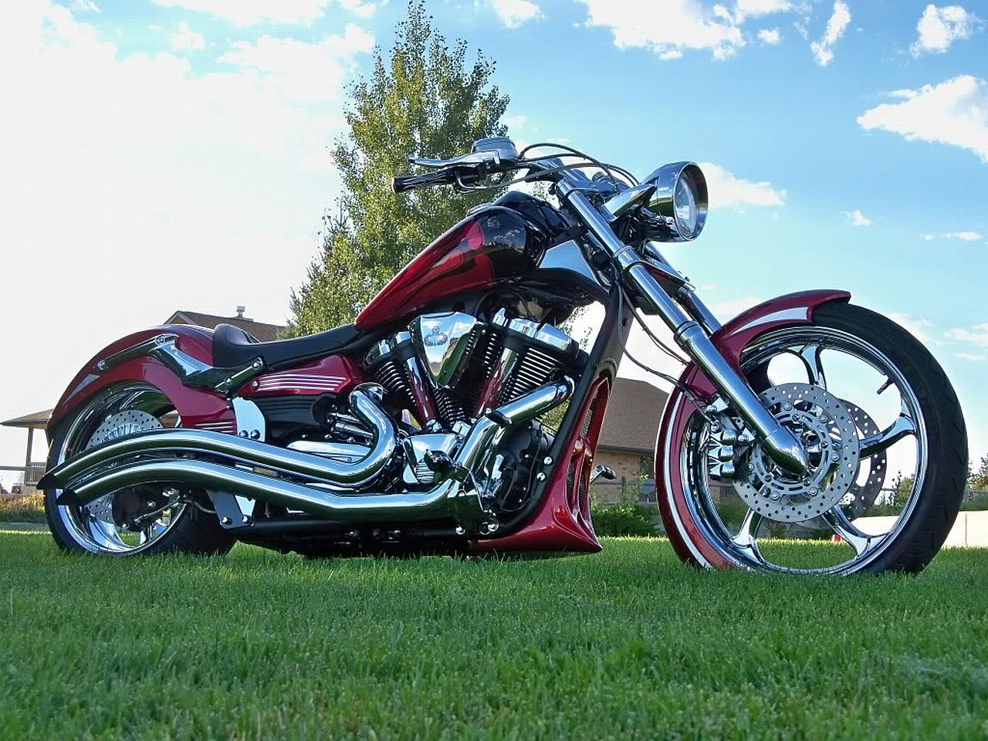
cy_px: 370
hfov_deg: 38.2
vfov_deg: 29.1
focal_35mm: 50
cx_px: 494
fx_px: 1427
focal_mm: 8.8
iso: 160
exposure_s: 1/200
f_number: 3.8
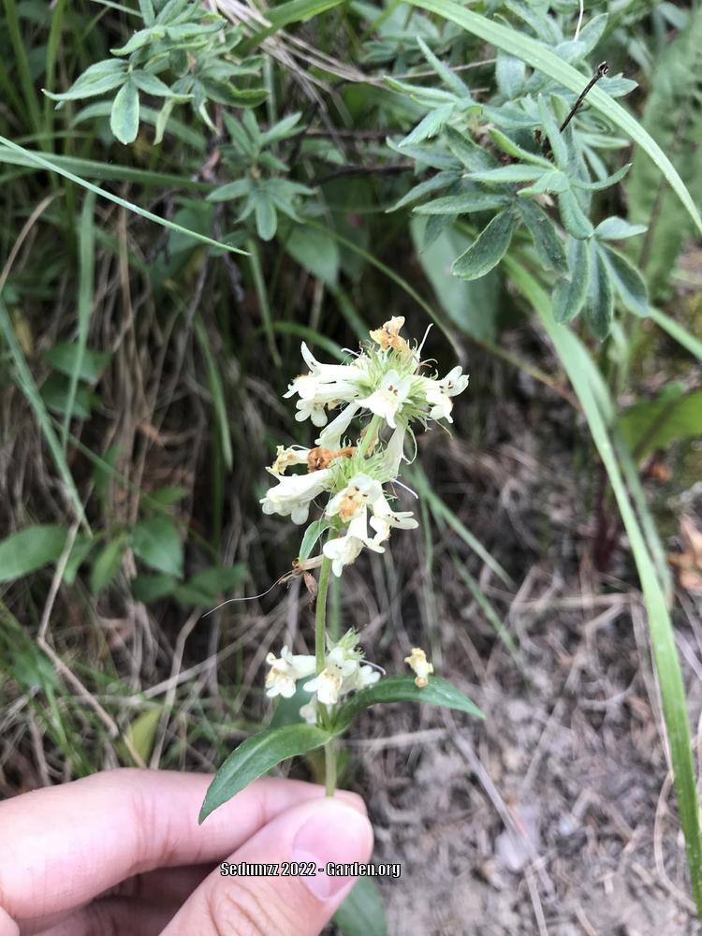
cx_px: 351
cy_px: 468
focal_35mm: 28
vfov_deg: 63.4
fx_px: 757
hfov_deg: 49.7
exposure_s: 1/138
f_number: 1.8
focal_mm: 3.99
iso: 20
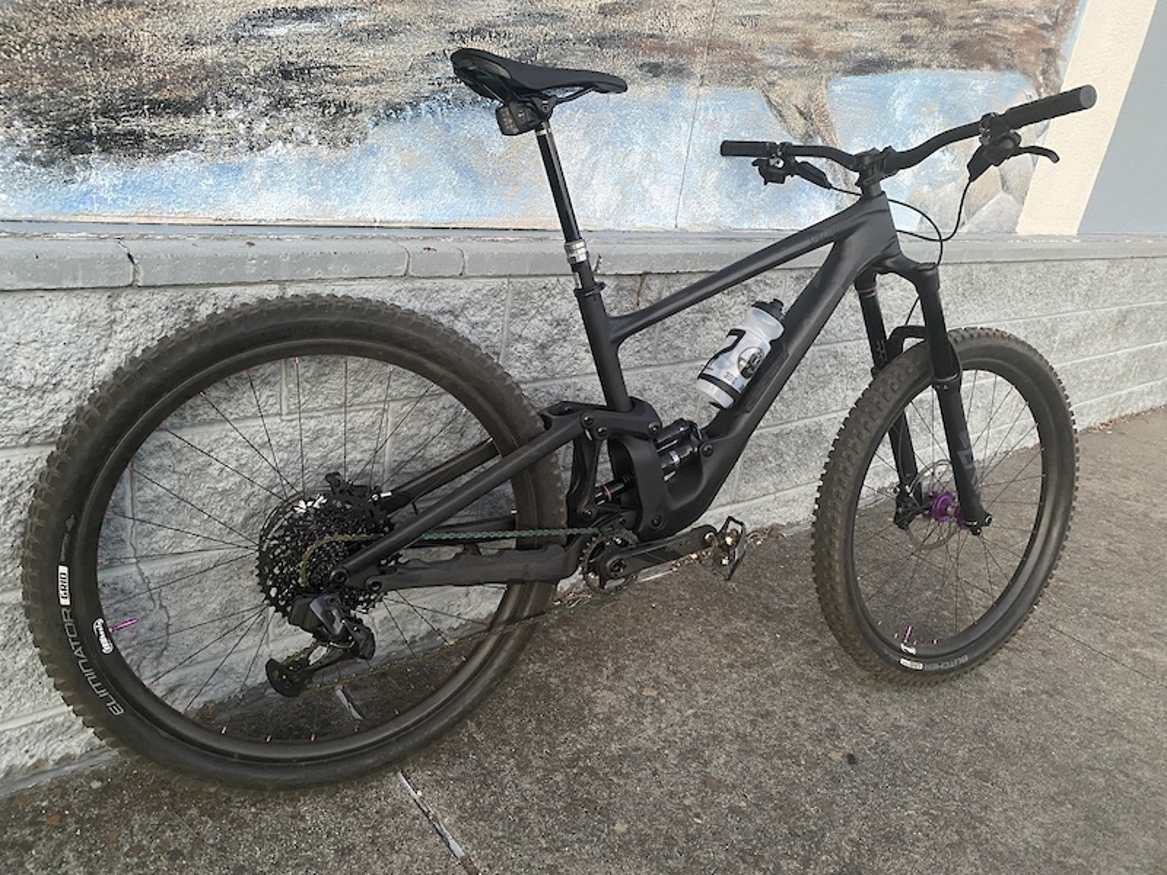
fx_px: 877
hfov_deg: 67.3
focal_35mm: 26
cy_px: 438
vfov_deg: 53.1
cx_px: 584
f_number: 1.8
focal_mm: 4.25
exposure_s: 1/30
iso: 500
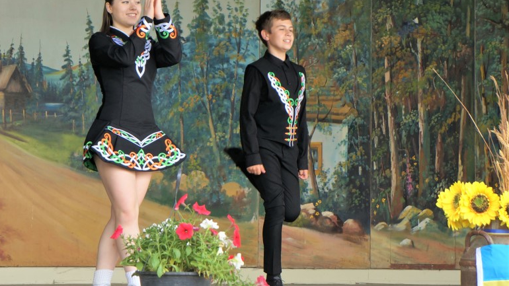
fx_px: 1466
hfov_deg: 19.7
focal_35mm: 109
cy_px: 135
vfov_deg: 11.1
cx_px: 190
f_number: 5.6
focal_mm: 55
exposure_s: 1/100
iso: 125
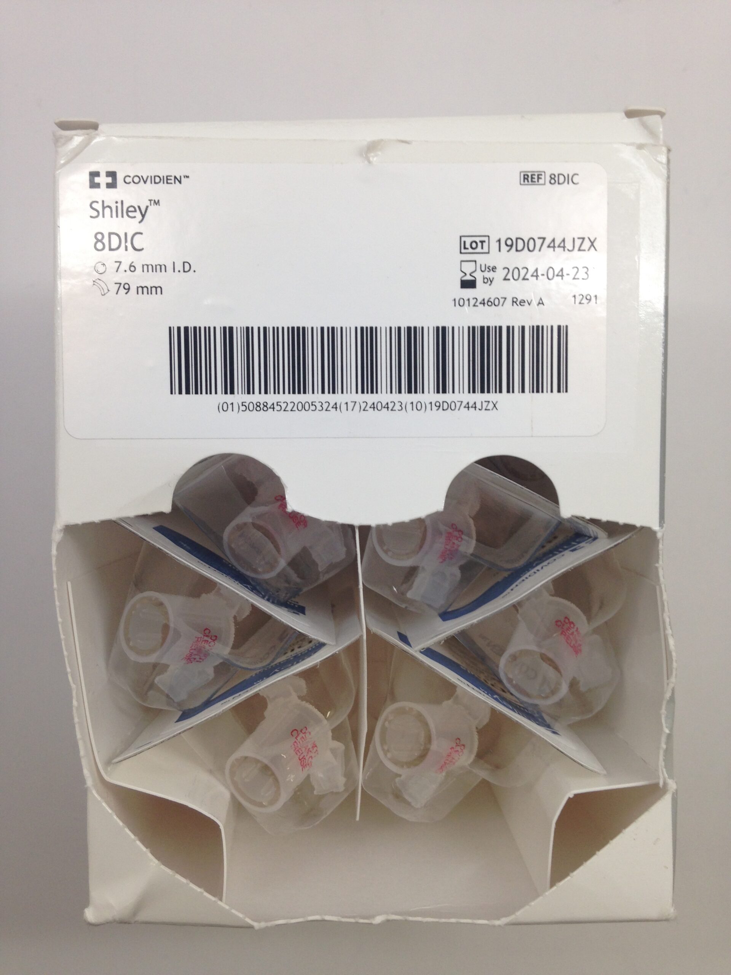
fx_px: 929
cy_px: 488
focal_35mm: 33
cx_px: 366
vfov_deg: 55.4
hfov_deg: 42.9
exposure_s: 1/60
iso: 50
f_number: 2.4
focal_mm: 4.12
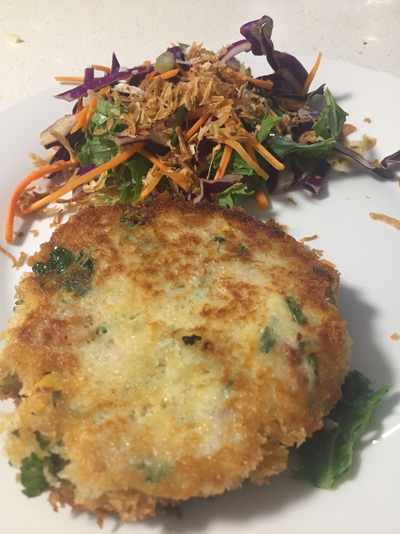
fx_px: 447
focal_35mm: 29
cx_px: 200
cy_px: 267
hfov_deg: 48.2
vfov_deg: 61.7
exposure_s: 1/33
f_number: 2.2
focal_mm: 4.15
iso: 200
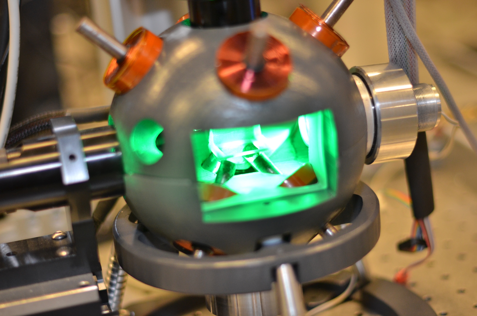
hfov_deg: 27.0
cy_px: 158
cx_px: 238
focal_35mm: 75
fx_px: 992
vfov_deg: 18.1
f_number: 1.4
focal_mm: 50
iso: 500
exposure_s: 1/250
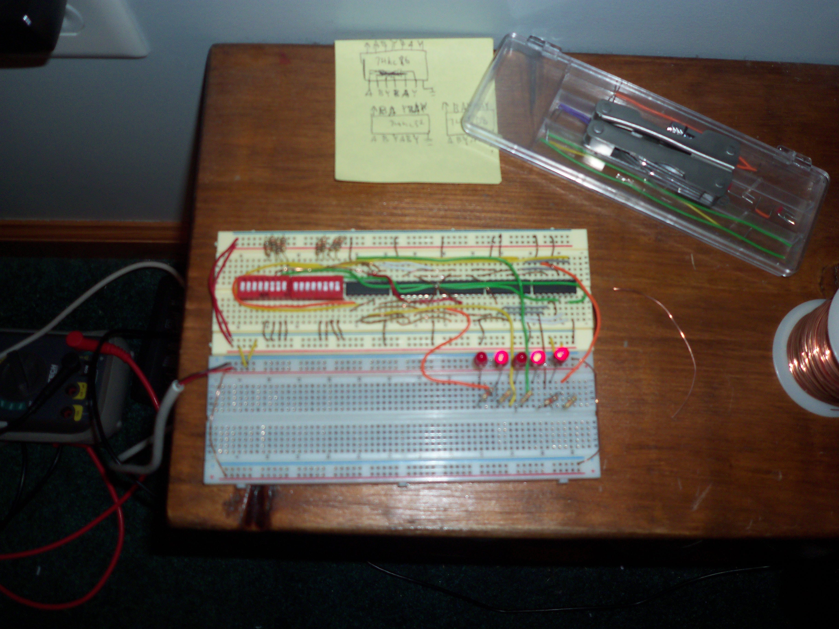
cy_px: 314
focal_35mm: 34
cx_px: 420
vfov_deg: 41.8
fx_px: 824
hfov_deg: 54.0
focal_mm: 5.7
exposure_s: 1/30
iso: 100
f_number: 2.9
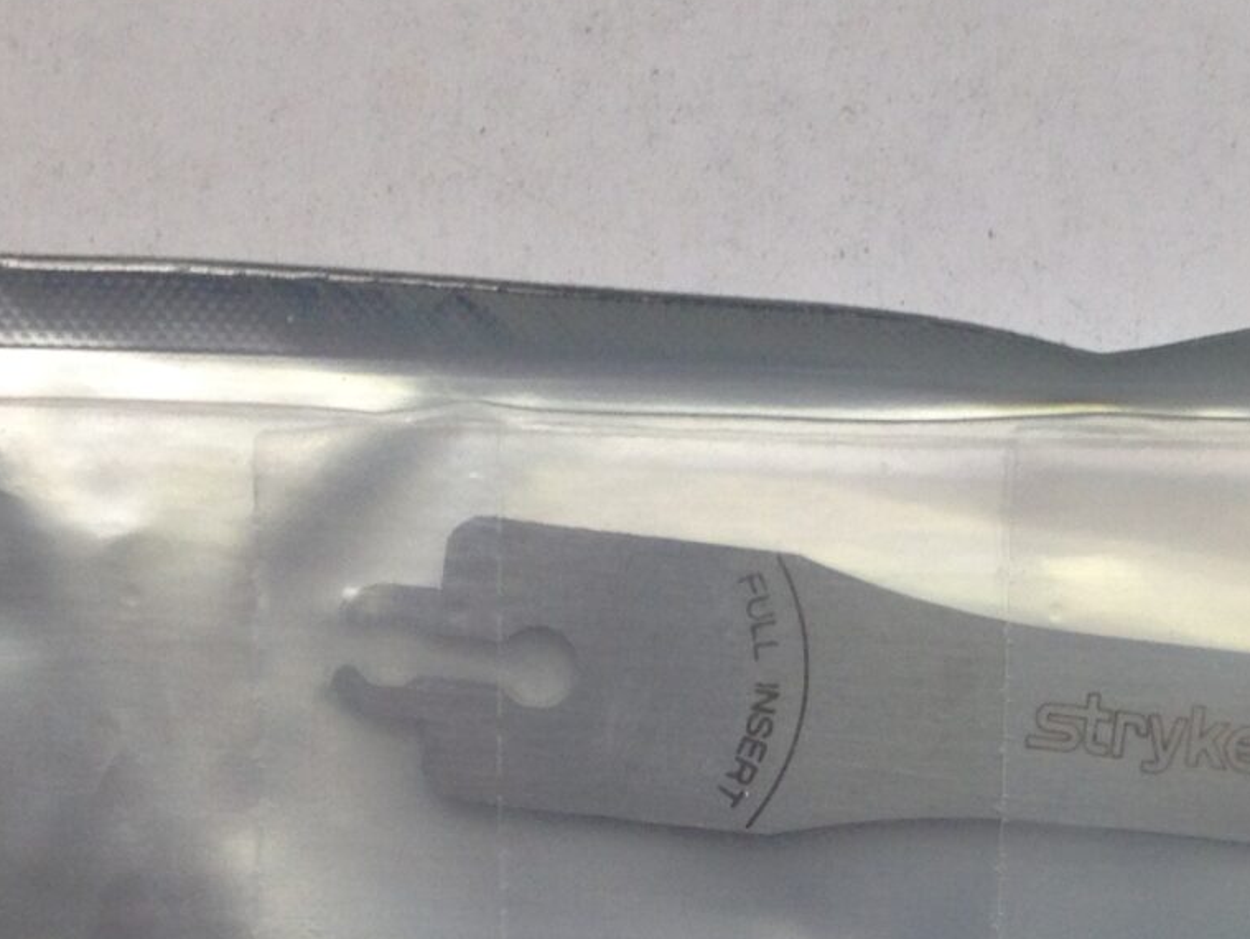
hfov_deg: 21.8
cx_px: 944
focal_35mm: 89
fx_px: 3215
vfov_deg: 16.5
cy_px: 768
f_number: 2.4
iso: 64
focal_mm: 4.12
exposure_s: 1/60
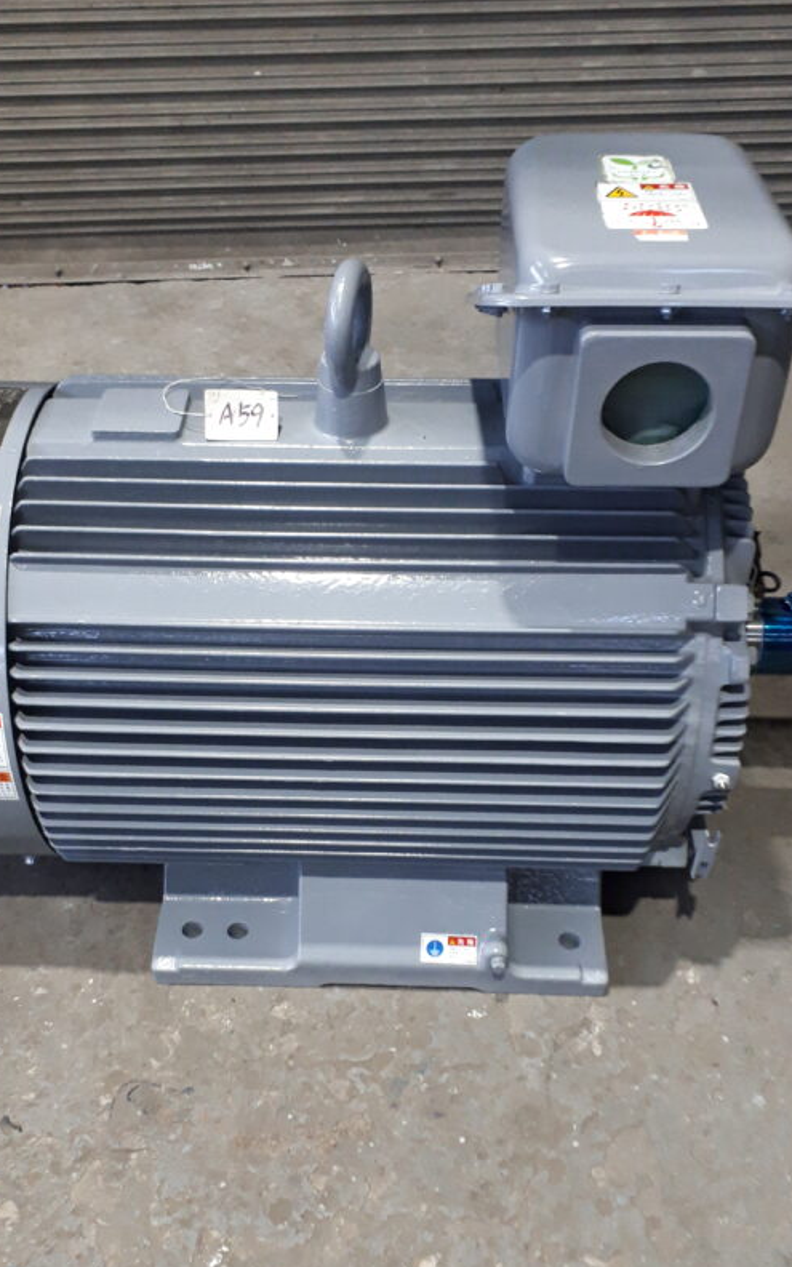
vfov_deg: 52.4
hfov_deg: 34.4
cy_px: 750
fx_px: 1278
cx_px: 362
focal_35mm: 37
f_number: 1.9
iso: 250
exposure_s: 1/17
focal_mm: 3.6
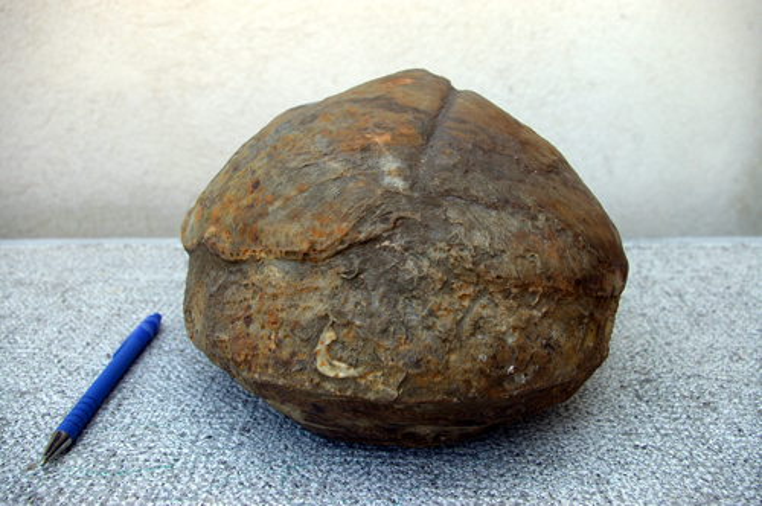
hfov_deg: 59.6
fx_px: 666
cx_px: 381
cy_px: 253
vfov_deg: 41.6
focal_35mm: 32
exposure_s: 1/125
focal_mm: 21
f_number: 6.7
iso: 200
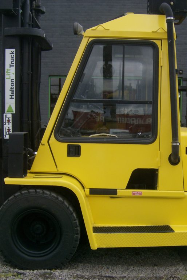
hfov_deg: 26.9
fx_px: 389
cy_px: 141
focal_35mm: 50
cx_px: 122
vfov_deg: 39.6
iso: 100
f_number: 4.7
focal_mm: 6
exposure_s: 1/308
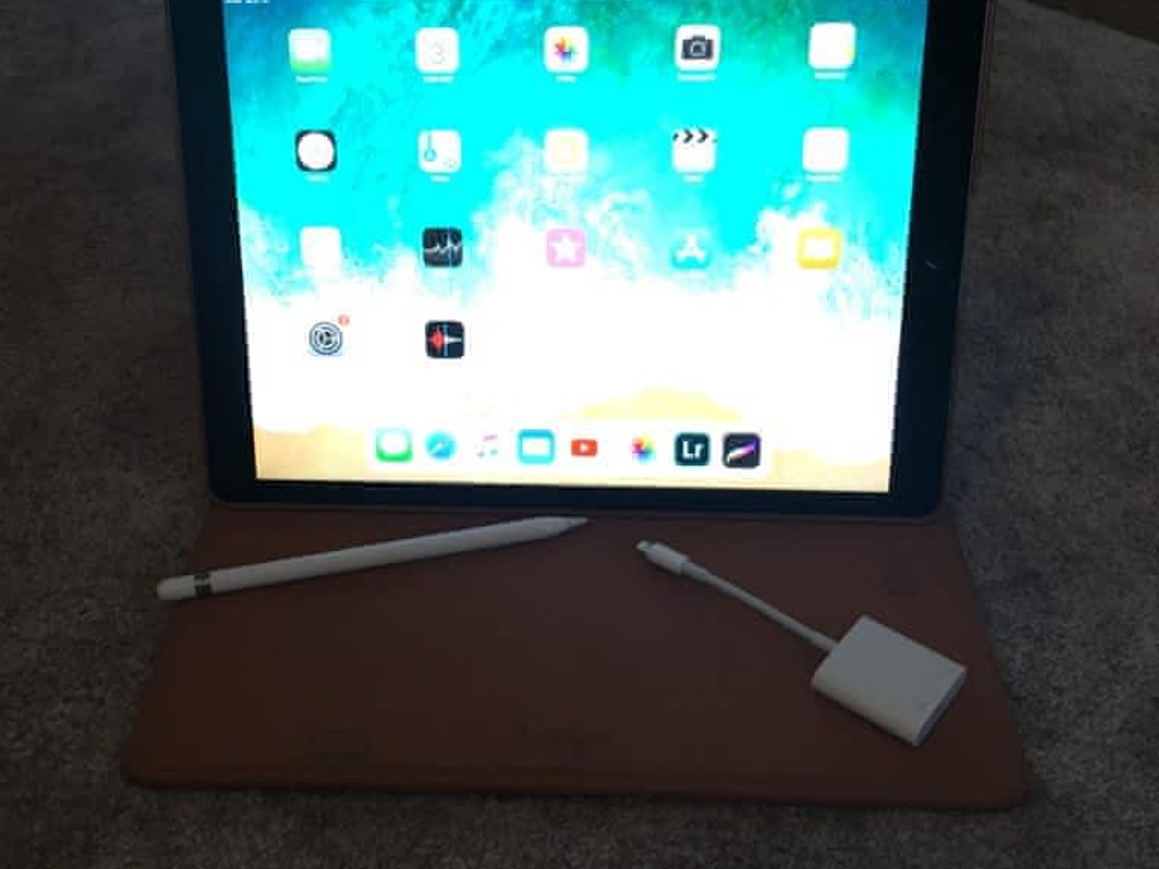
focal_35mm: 39
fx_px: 1306
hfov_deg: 47.8
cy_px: 393
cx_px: 510
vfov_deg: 36.8
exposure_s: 1/17
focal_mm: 4.15
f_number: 2.2
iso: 50
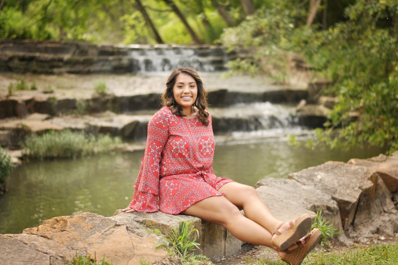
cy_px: 132
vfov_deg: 18.1
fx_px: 828
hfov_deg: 27.0
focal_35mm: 75
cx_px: 199
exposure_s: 1/1250
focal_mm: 50
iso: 200
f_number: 1.8
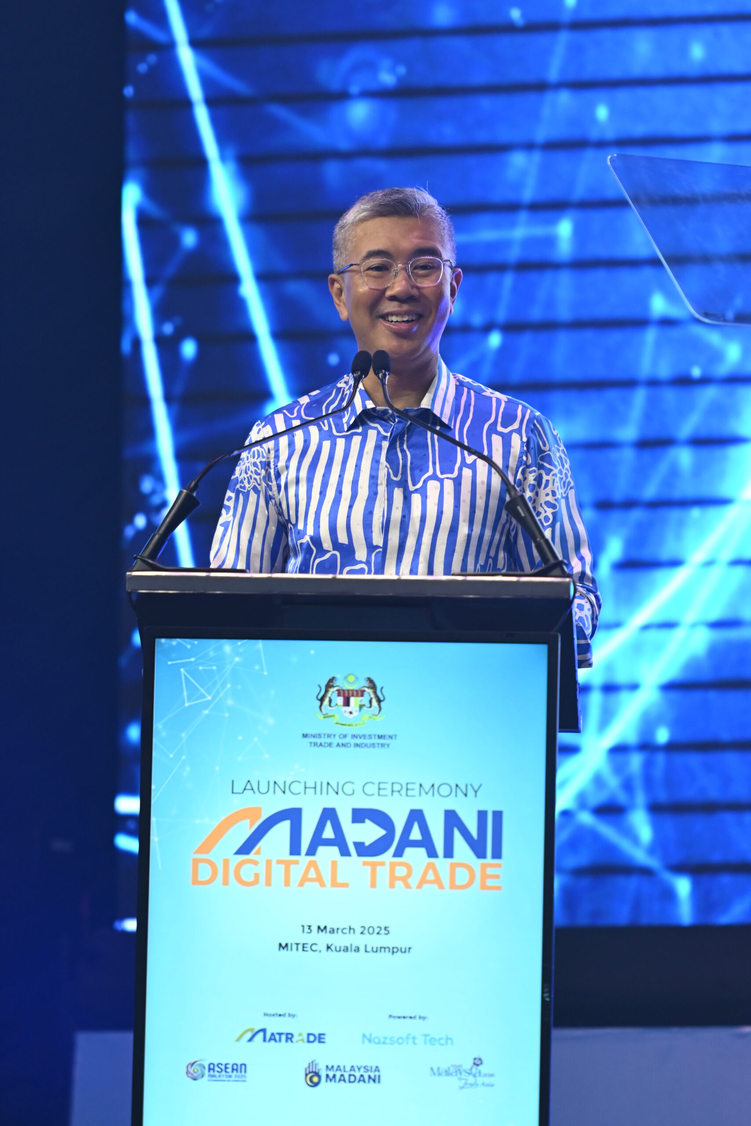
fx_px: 8447
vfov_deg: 7.6
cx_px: 376
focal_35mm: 270
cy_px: 563
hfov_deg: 5.1
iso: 800
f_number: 2.8
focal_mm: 180
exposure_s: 1/250
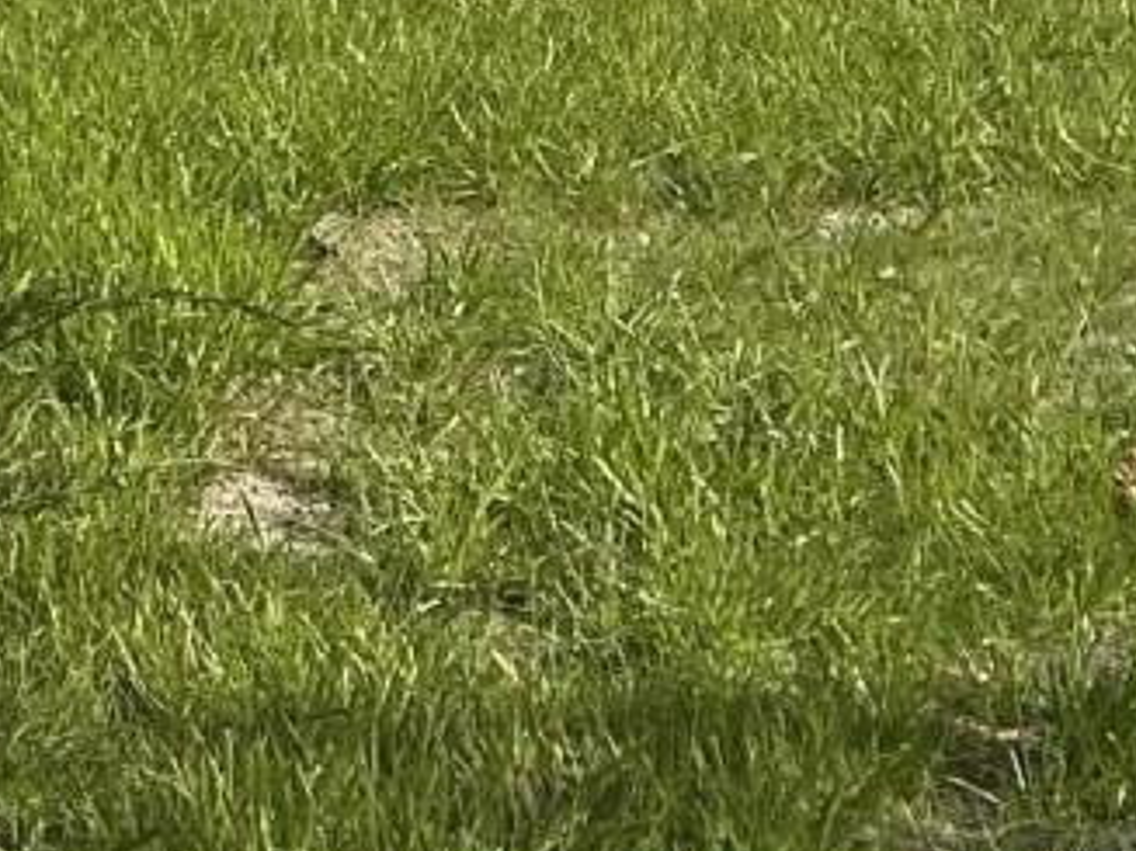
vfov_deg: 8.1
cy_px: -1660
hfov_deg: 10.7
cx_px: -1518
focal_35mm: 159
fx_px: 5216
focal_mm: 5.7
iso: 50
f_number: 1.5
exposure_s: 1/3165
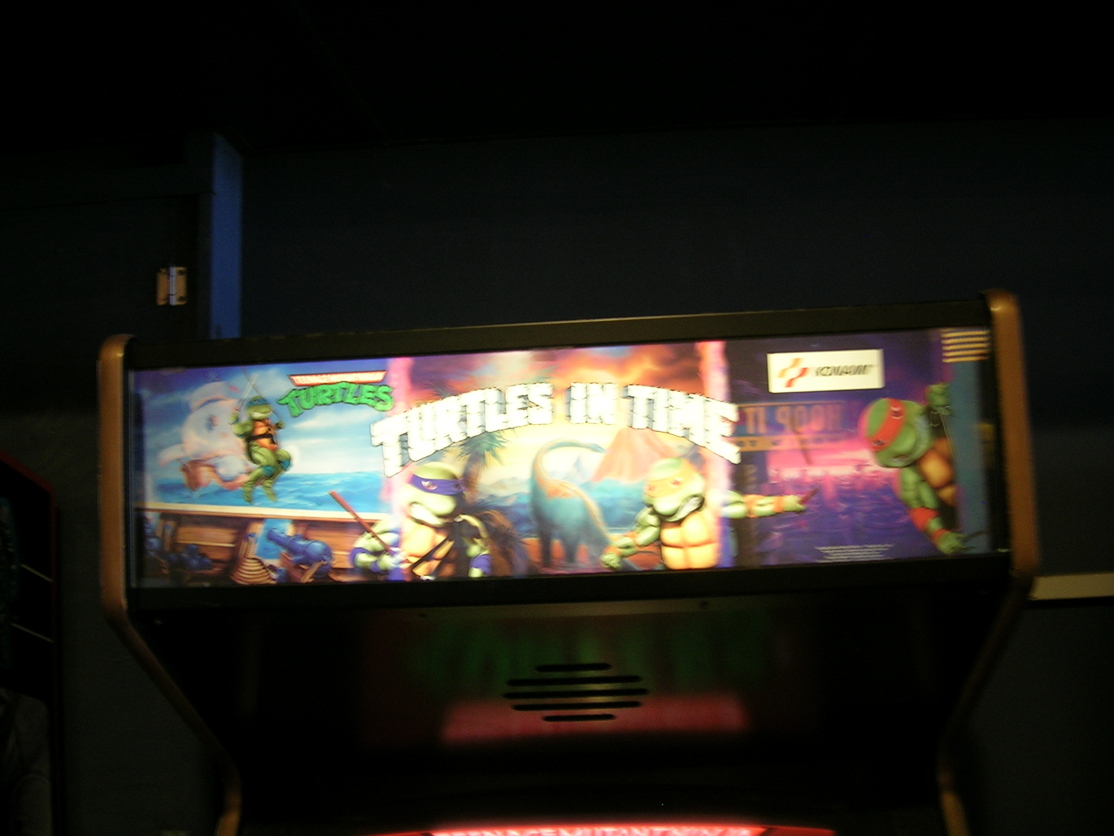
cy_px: 418
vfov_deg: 40.7
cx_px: 557
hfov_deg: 52.6
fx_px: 1126
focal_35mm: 35
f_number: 2.8
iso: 50
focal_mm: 5.4
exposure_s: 1/4.1
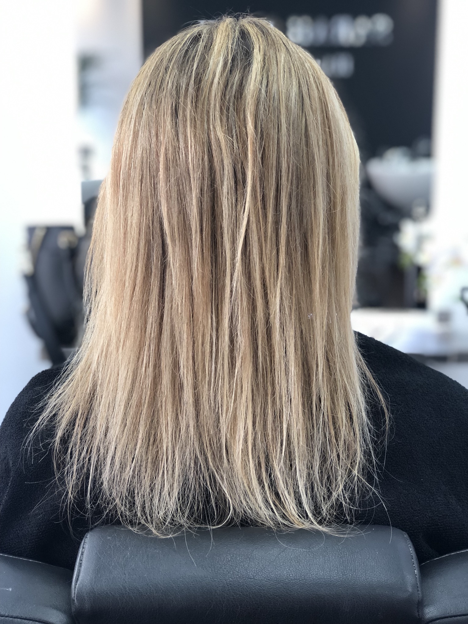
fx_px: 1028
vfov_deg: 33.8
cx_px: 234
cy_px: 312
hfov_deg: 25.7
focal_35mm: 57
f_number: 2.8
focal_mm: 6.6
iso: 50
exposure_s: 1/33
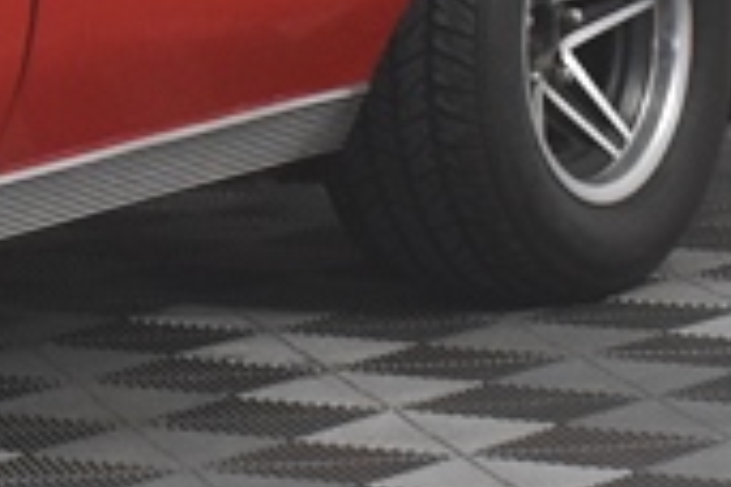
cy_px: -194
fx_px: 6396
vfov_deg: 4.3
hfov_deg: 6.3
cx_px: -1013
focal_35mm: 315
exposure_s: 1/320
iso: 1600
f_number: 9
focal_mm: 35
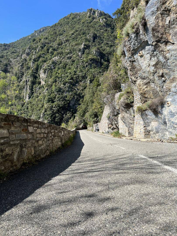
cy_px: 118
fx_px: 177
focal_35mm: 26
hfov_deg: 53.1
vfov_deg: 67.3
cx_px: 88
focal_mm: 5.1
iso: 50
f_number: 1.6
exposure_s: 1/2062
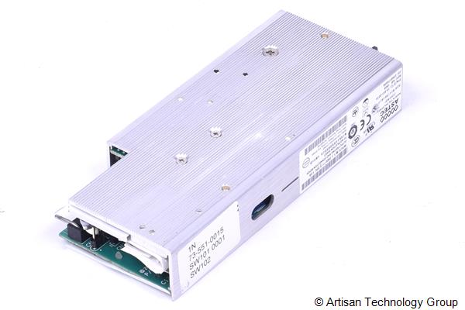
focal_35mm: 75
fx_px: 969
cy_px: 155
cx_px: 232
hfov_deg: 27.0
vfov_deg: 18.2
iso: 200
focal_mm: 50
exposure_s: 1/200
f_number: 13
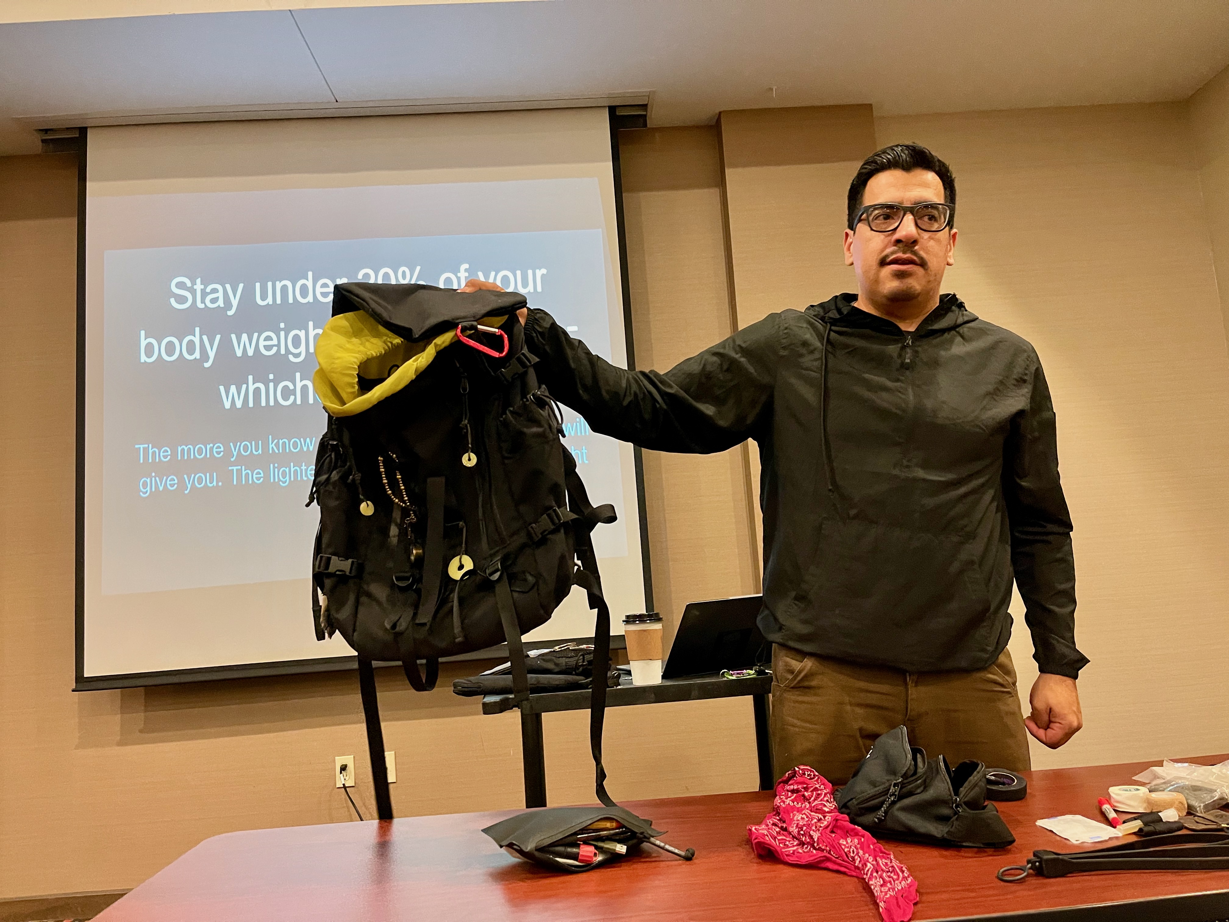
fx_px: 923
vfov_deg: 53.1
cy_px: 461
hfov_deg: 67.3
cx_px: 614
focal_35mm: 26
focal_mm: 5.1
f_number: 1.6
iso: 640
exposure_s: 1/34
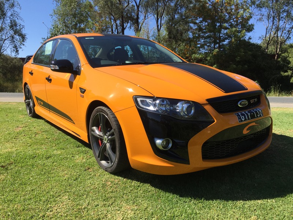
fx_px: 245
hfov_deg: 61.7
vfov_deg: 48.2
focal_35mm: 29
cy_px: 110
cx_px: 146
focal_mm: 4.15
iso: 32
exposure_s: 1/1464
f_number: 2.2
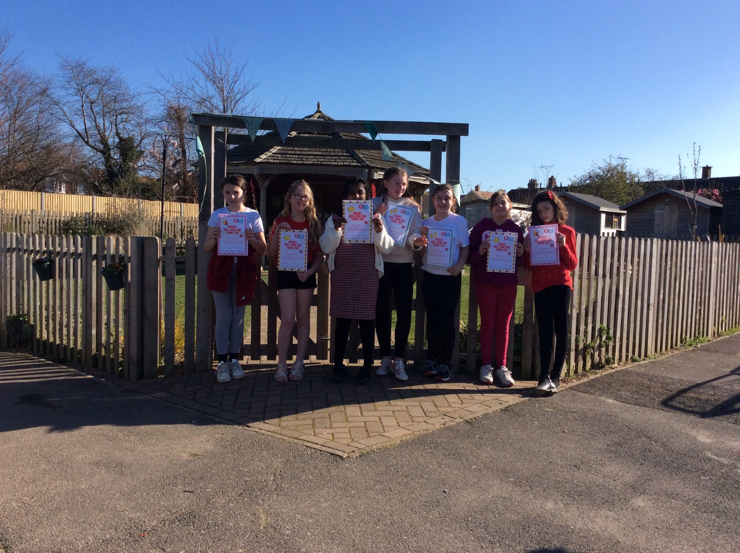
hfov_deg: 56.9
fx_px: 683
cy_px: 276
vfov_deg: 44.1
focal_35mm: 32
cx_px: 370
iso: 32
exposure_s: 1/1330
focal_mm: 3.3
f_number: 2.4
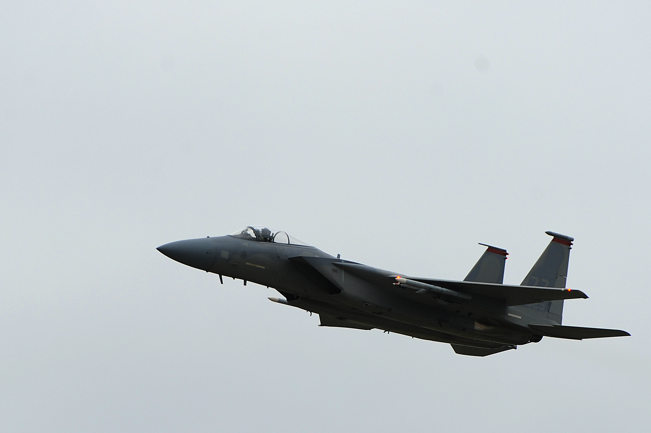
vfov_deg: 3.4
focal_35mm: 400
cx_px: 326
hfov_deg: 5.2
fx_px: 7229
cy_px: 216
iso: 500
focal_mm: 400
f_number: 5.6
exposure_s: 1/250
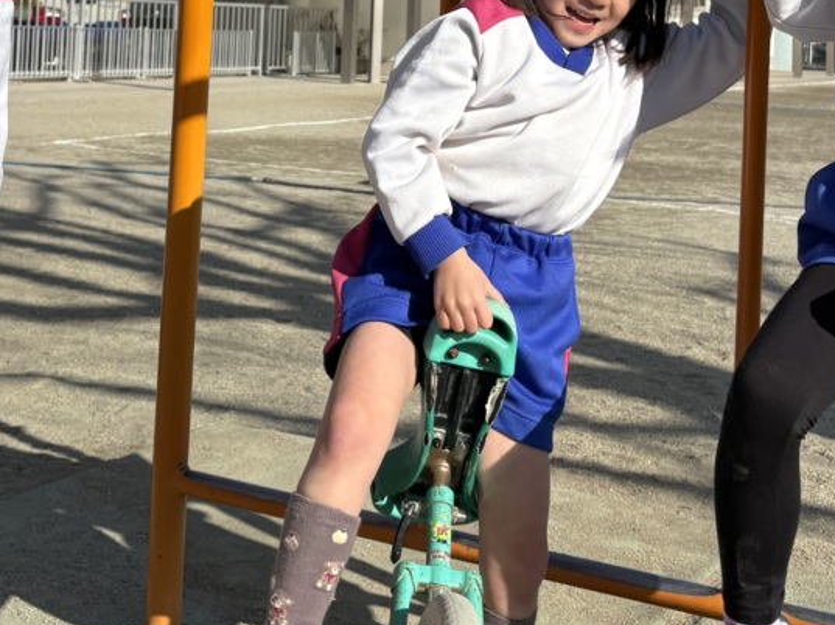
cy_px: -54
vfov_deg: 22.4
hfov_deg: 31.2
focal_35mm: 62
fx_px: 1495
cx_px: 398
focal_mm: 5.96
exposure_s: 1/4329
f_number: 1.6
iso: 50
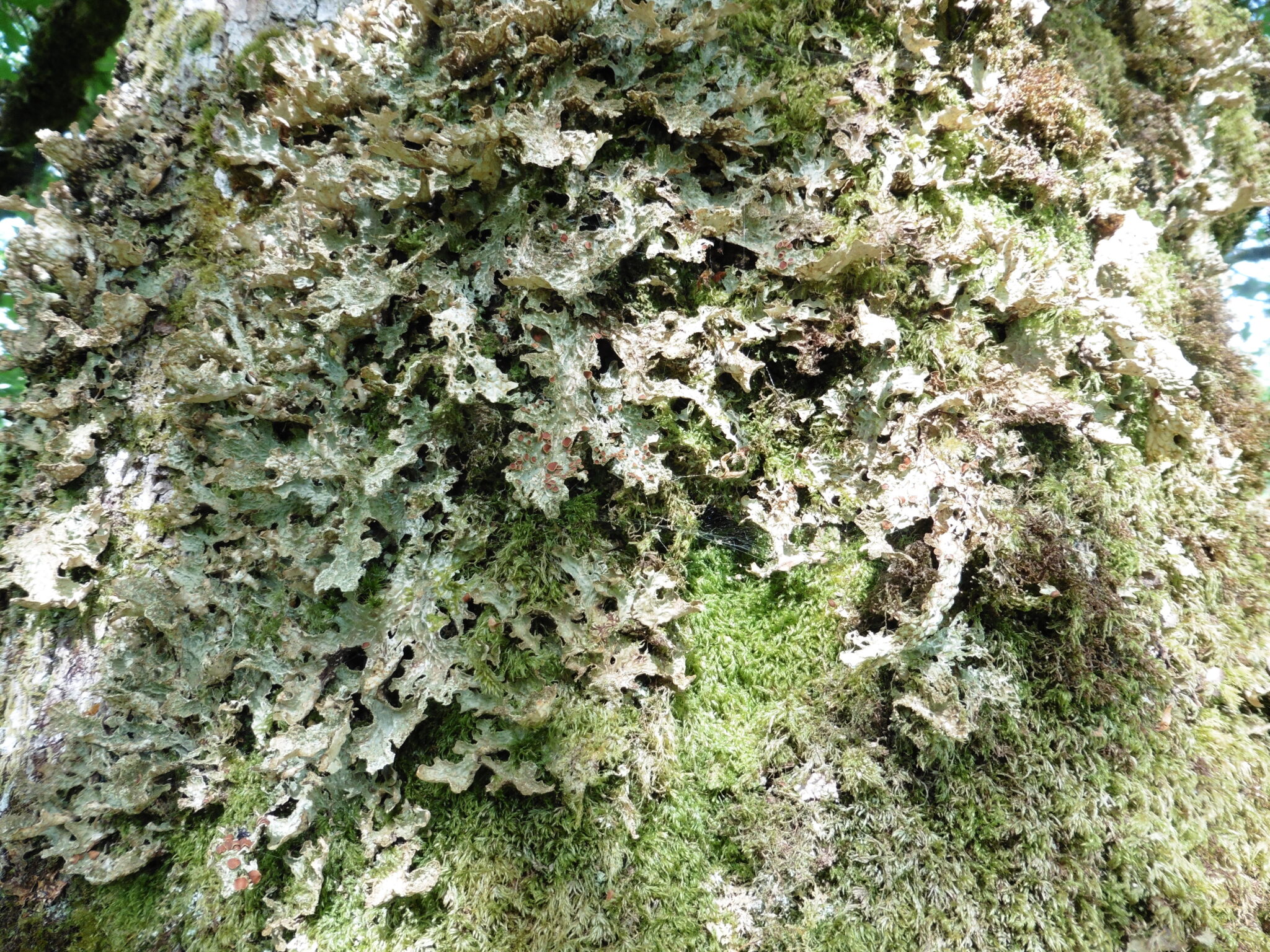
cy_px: 476
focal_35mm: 24
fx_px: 881
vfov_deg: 56.8
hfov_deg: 71.6
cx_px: 635
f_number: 3.3
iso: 100
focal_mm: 4.3
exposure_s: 1/60
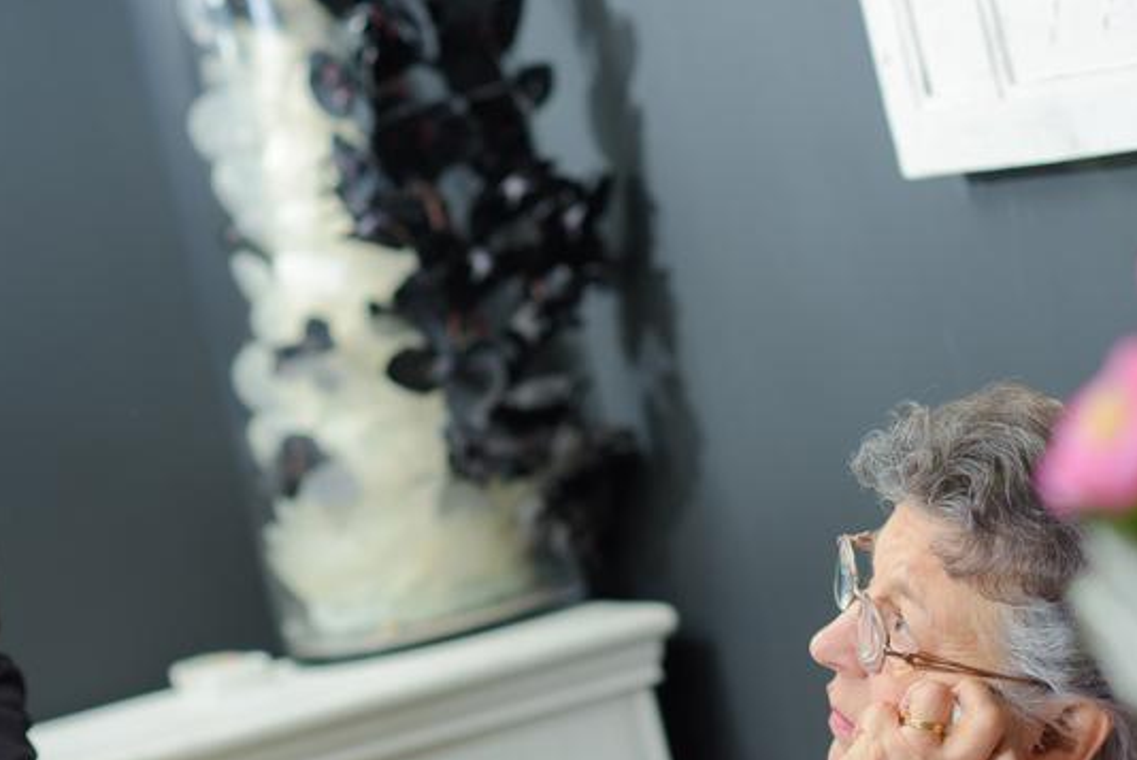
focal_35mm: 159
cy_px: 535
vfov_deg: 8.6
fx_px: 5026
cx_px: 576
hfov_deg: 12.9
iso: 160
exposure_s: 1/100
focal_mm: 85
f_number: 2.8
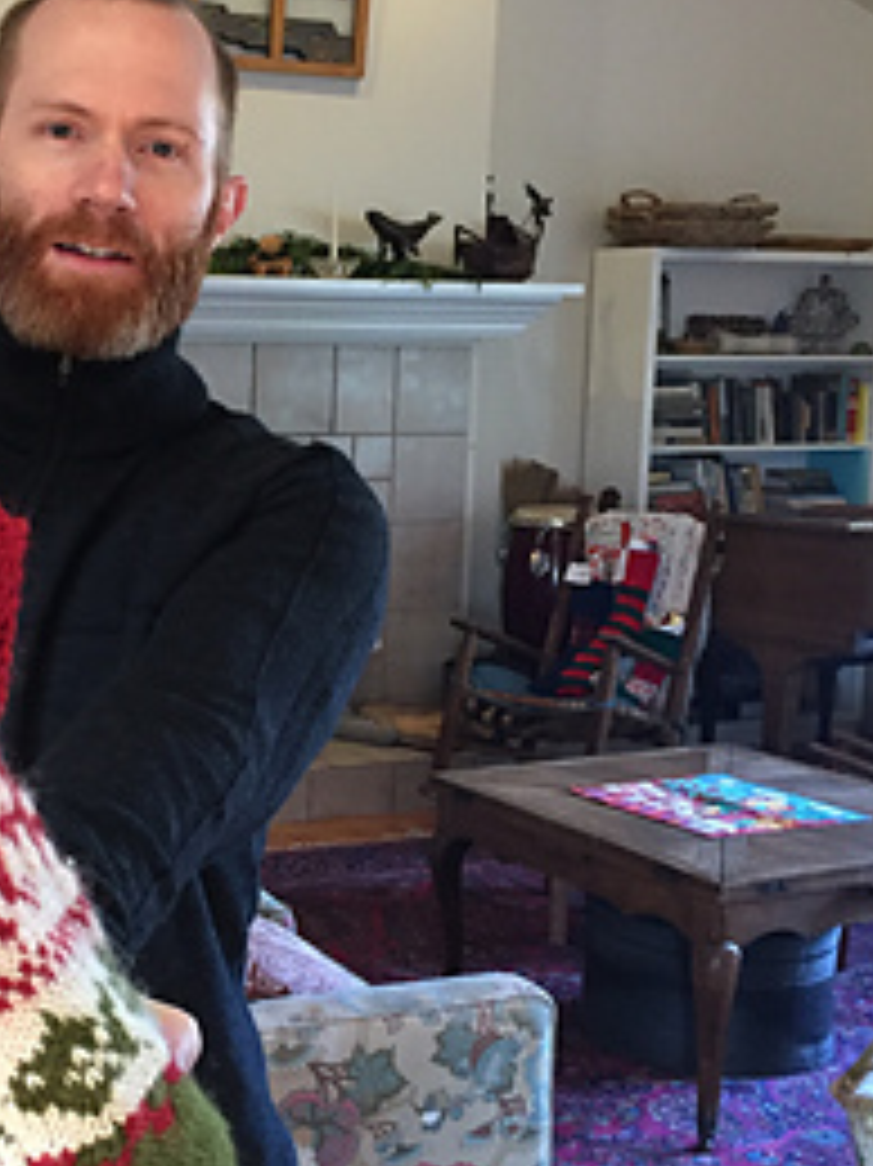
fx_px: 1885
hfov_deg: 25.2
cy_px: 576
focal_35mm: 56
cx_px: 61
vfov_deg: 34.4
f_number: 2.2
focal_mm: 4.15
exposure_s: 1/30
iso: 160
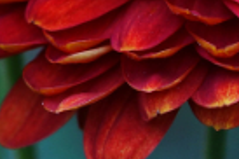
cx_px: -230
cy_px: -208
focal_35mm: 887
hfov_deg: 2.3
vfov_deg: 1.5
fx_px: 5882
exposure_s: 1/80
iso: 200
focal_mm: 90
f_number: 5.6
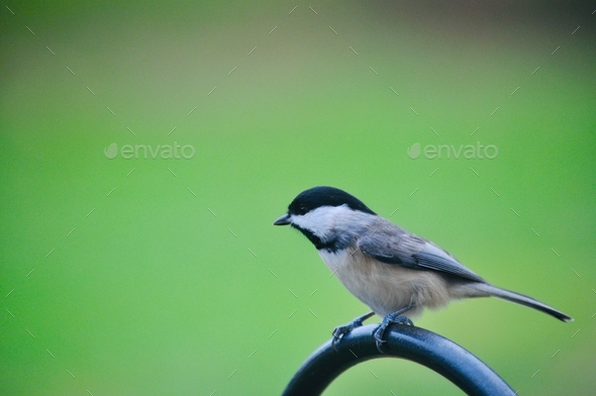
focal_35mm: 330
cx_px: 298
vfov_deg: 4.2
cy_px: 198
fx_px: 5457
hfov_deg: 6.3
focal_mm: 220
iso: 450
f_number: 5.3
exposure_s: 1/250
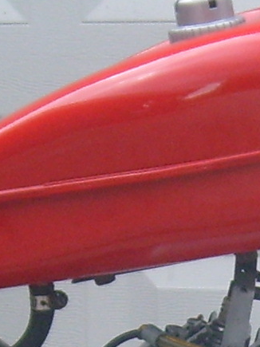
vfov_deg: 7.9
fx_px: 2475
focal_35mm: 247
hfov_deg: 6.0
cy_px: 473
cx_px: 288
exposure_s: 1/90
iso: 80
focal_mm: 5.8
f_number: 2.8
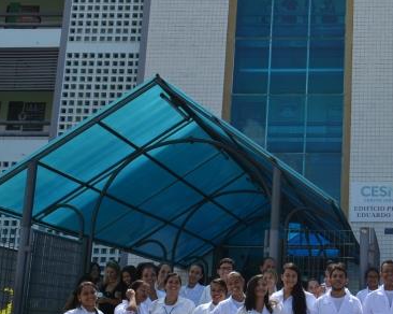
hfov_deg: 25.5
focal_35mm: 71
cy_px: 124
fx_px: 825
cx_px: 392
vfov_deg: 21.5
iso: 100
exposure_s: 1/250
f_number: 8
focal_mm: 18
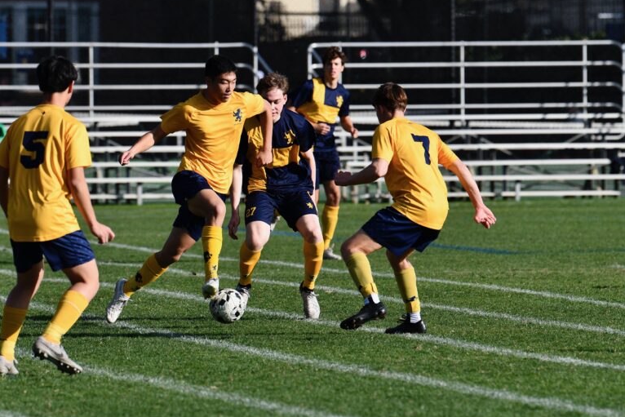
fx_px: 6268
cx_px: 286
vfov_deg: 3.8
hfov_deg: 5.7
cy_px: 195
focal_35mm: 361
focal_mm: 180
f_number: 4
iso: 110
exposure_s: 1/2000
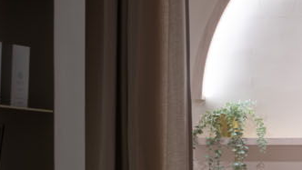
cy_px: 281
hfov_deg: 8.0
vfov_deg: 4.8
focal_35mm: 250
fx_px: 2003
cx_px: 690
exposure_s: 1/160
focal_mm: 44
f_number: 2.8
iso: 64
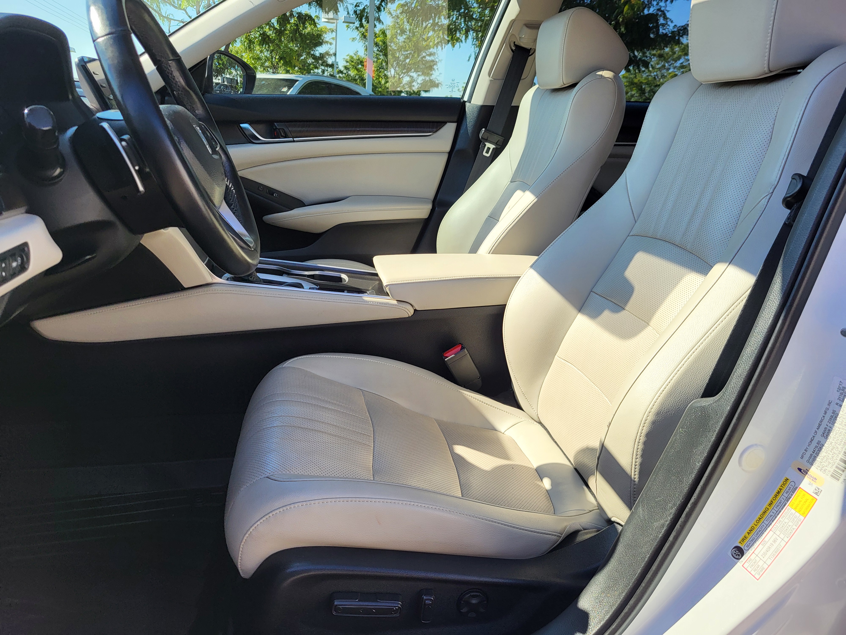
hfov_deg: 67.3
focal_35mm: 26
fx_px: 635
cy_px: 318
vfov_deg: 53.1
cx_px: 423
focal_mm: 5.4
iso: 40
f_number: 1.8
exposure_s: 1/709
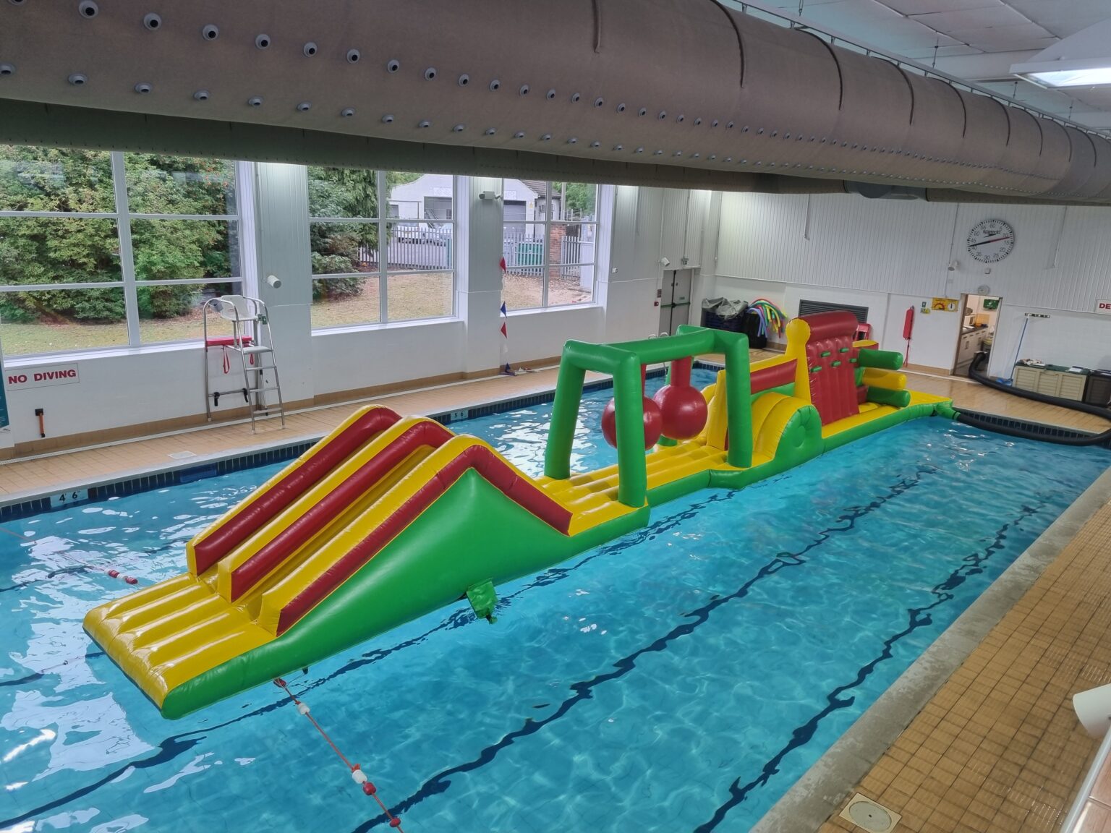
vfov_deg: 53.1
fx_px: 834
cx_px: 556
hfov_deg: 67.3
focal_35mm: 26
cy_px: 416
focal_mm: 5.4
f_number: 1.8
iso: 100
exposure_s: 1/100
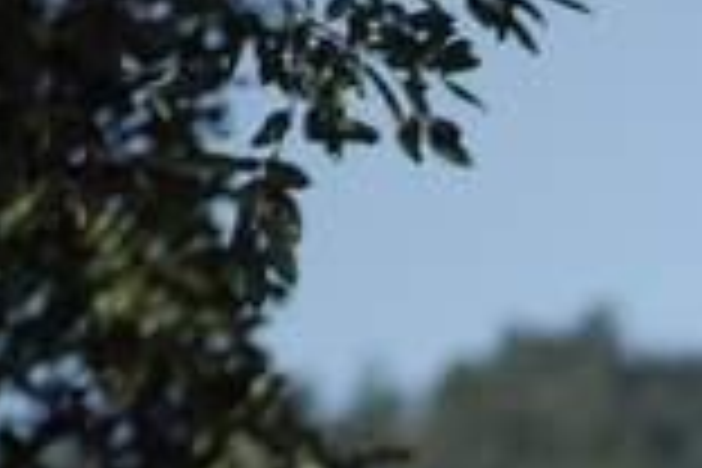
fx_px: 13493
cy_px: 1634
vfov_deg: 2.0
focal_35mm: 692
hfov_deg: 3.0
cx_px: 1136
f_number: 4.5
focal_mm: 90
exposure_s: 1/1000
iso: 200
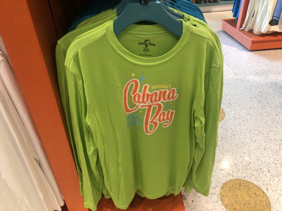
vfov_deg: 49.7
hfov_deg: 63.4
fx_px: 228
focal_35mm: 28
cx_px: 141
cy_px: 106
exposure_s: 1/15
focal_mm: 3.99
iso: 50
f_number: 1.8
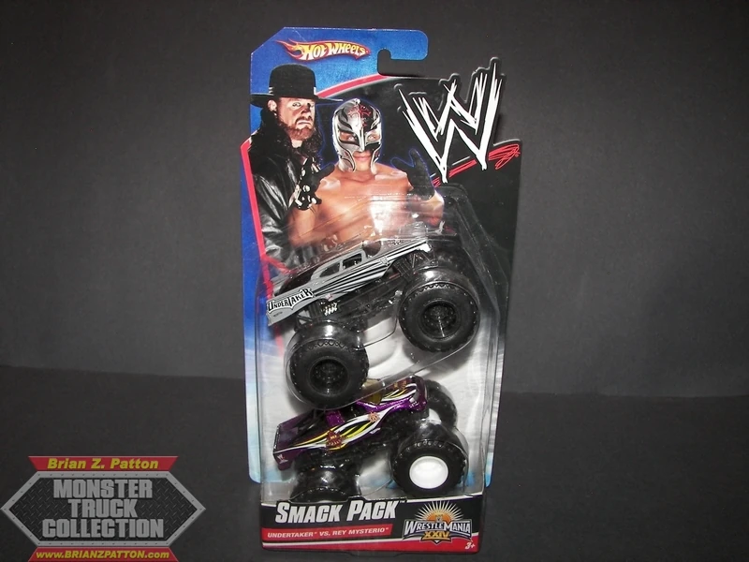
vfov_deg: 39.7
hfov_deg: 51.4
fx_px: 779
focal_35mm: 36
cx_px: 374
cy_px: 281
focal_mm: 6
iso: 100
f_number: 2.8
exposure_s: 1/30
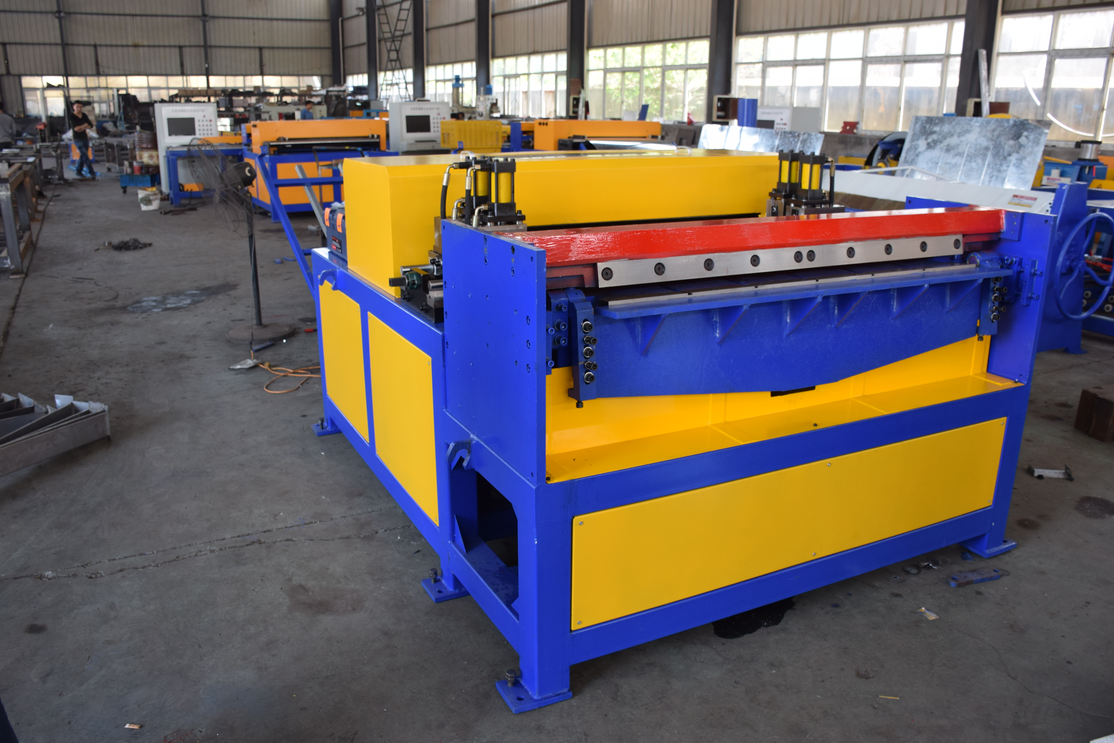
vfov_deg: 46.4
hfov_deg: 65.5
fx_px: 866
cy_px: 370
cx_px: 554
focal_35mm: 28
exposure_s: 1/100
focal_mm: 18
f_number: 5
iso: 400
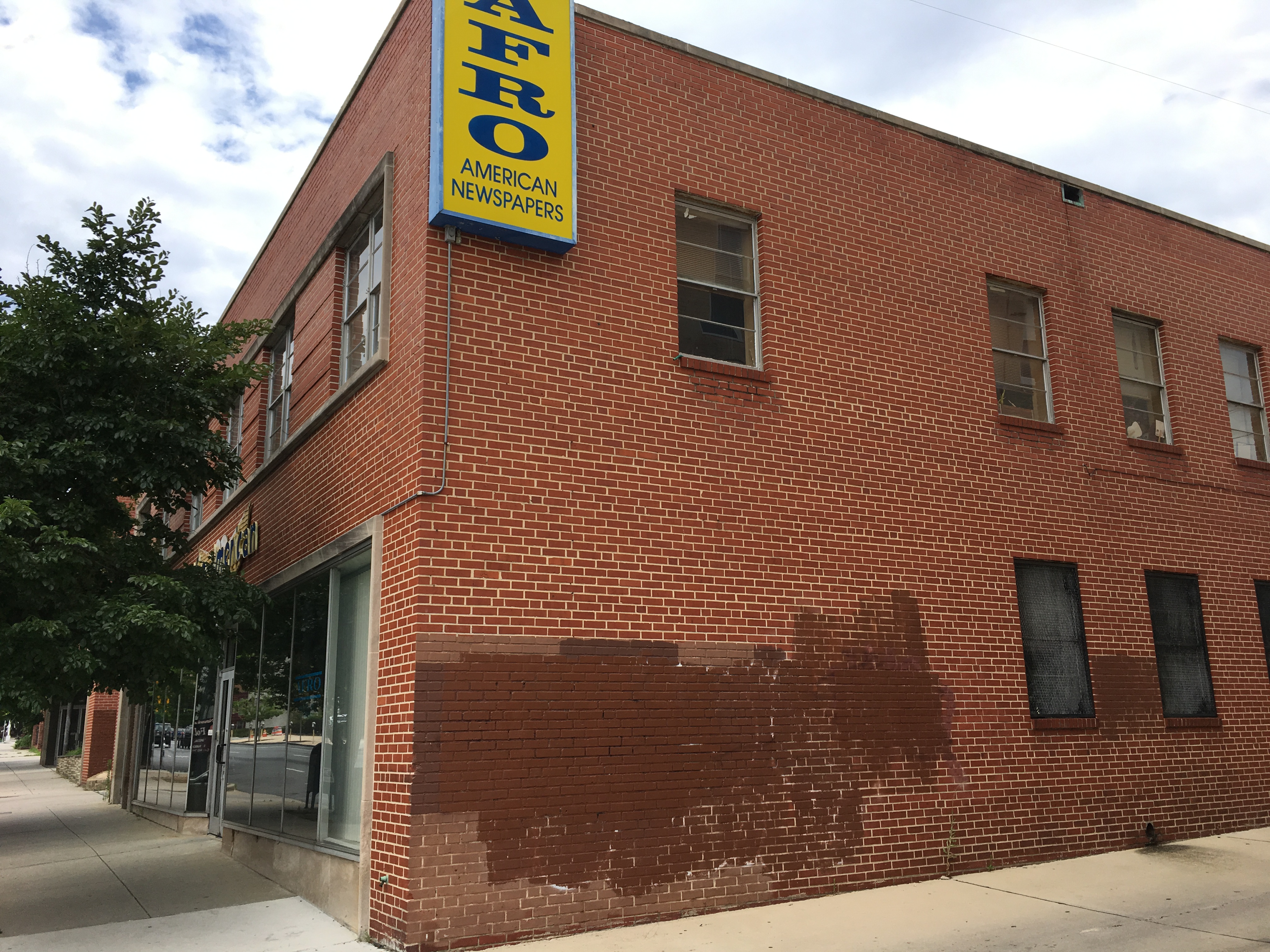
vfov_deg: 48.2
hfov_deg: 61.7
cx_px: 635
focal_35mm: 29
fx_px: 1064
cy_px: 476
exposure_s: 1/894
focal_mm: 4.15
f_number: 2.2
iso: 25
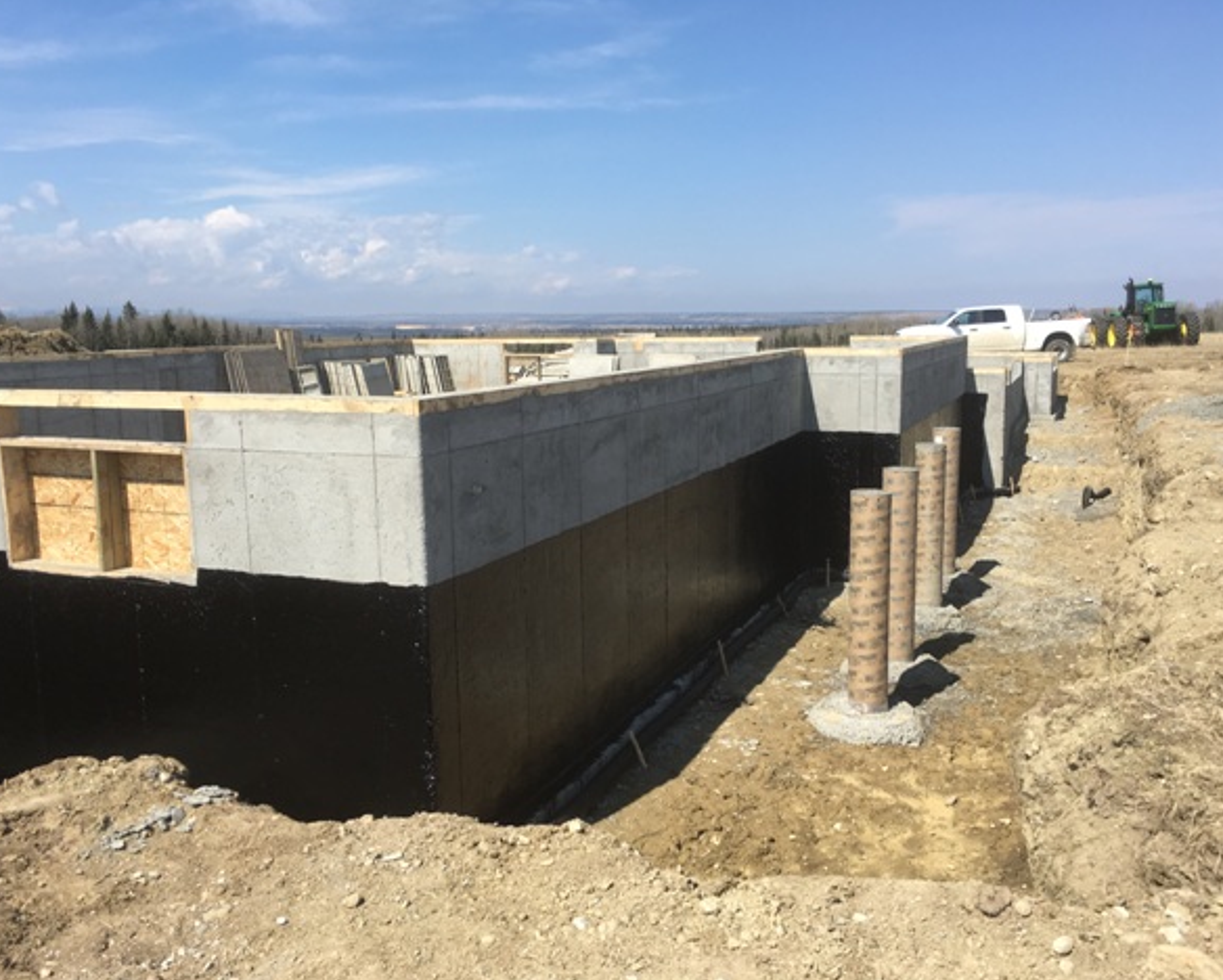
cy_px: 496
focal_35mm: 31
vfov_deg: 47.2
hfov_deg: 57.1
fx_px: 1123
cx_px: 607
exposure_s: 1/1451
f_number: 2.2
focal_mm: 4.15
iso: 25
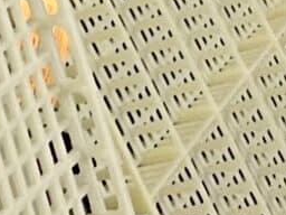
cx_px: -851
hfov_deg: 7.1
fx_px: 1719
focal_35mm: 208
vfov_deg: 6.4
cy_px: -460
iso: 125
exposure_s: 1/60
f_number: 1.6
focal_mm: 5.1
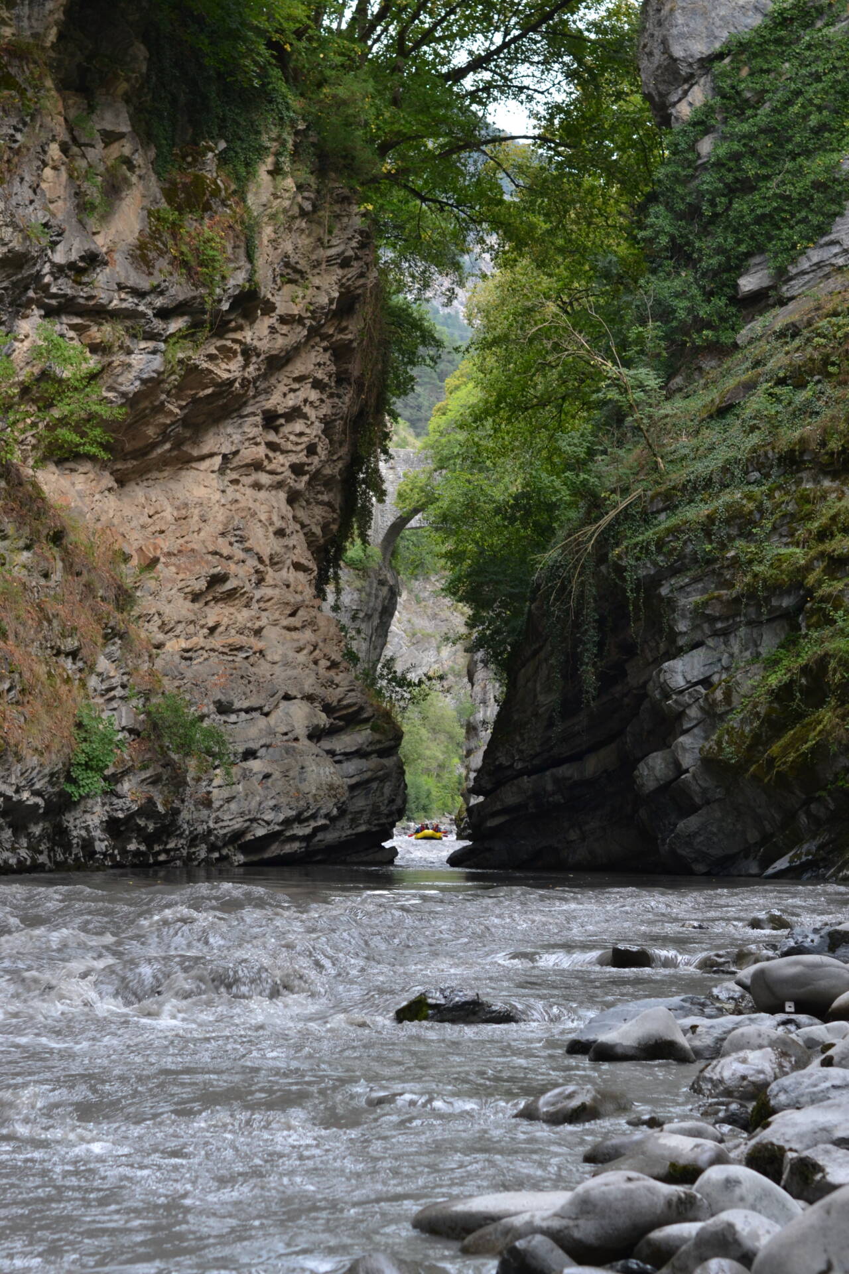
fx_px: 2653
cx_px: 424
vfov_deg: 27.0
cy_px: 637
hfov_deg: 18.2
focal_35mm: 75
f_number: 4
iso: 400
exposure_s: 1/60
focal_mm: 50
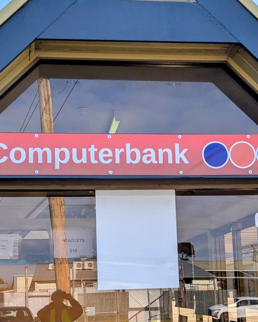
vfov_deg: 31.8
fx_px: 563
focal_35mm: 59
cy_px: 197
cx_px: 129
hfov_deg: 25.8
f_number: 1.73
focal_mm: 4.38
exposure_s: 1/2924
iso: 53
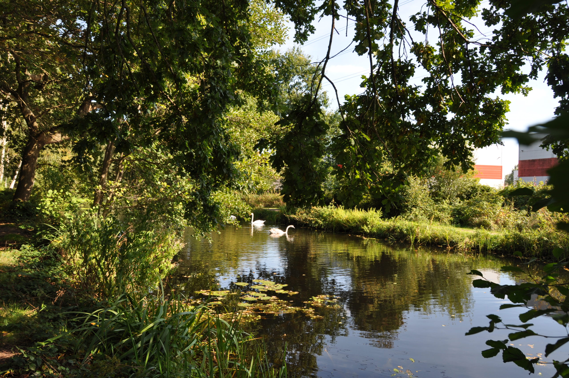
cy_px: 189
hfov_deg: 67.4
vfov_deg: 47.8
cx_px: 284
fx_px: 426
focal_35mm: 27
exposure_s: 1/160
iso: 200
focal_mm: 18
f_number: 6.3
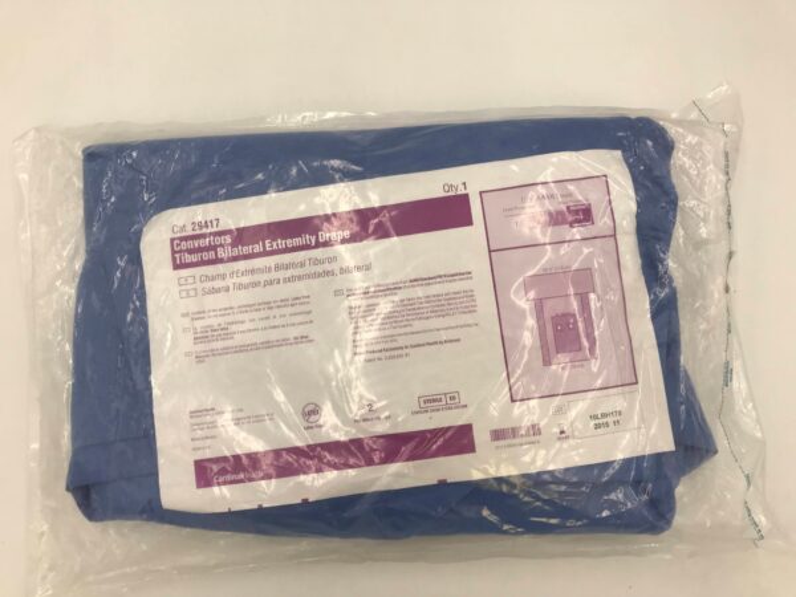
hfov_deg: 63.4
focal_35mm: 28
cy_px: 298
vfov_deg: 49.7
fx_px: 644
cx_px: 398
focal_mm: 3.99
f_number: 1.8
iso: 25
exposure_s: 1/120
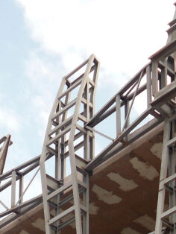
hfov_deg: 12.8
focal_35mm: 114
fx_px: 772
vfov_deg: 16.2
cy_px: 319
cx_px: -6
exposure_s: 1/245
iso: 80
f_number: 3
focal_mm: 6.3
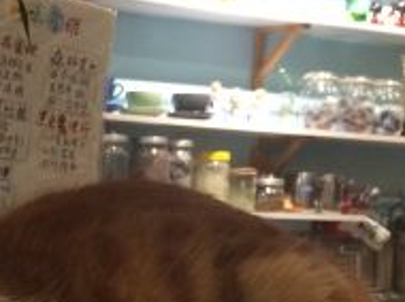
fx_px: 1250
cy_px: 312
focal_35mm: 107
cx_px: -55
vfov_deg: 13.6
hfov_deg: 17.7
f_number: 2.2
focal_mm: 4.15
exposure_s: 1/33
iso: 200
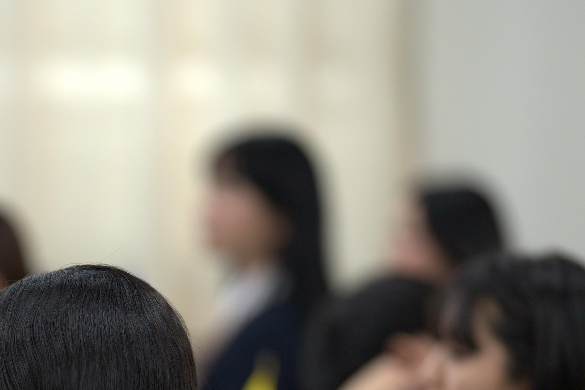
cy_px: 454
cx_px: 14
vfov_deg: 4.1
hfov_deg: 6.2
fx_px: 5379
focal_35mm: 331
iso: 200
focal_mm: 135
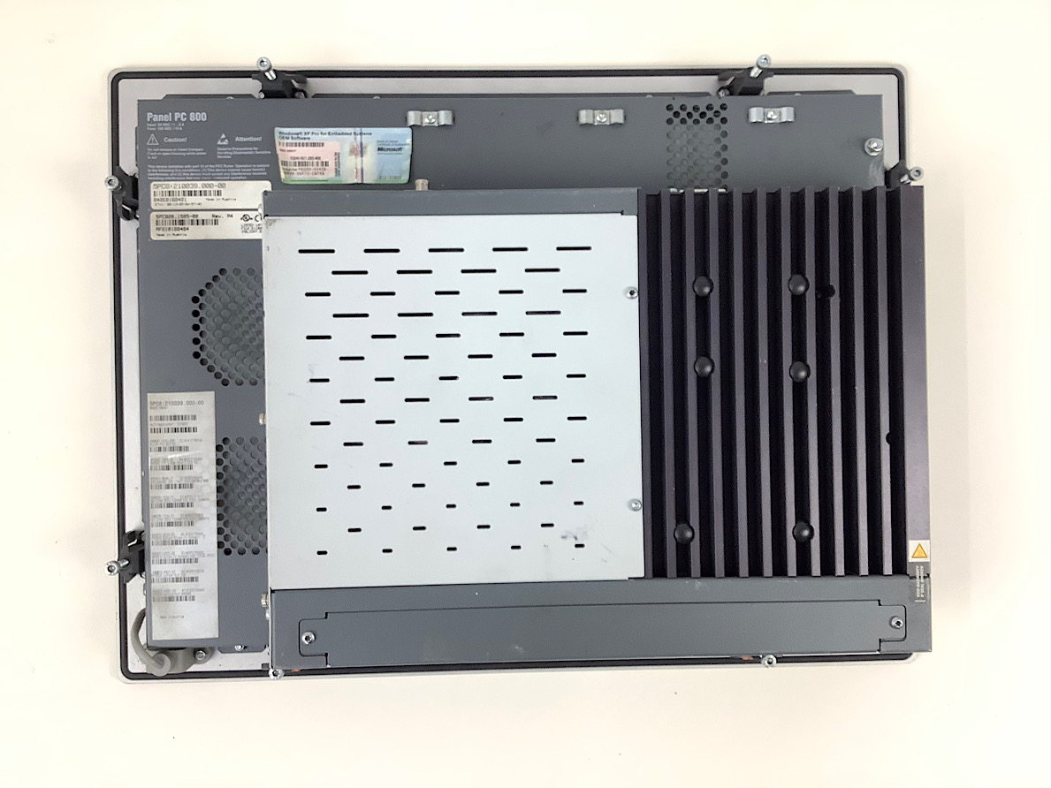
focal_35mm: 31
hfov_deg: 58.3
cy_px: 394
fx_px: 941
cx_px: 526
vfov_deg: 45.4
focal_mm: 3.3
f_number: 2.4
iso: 100
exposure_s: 1/50
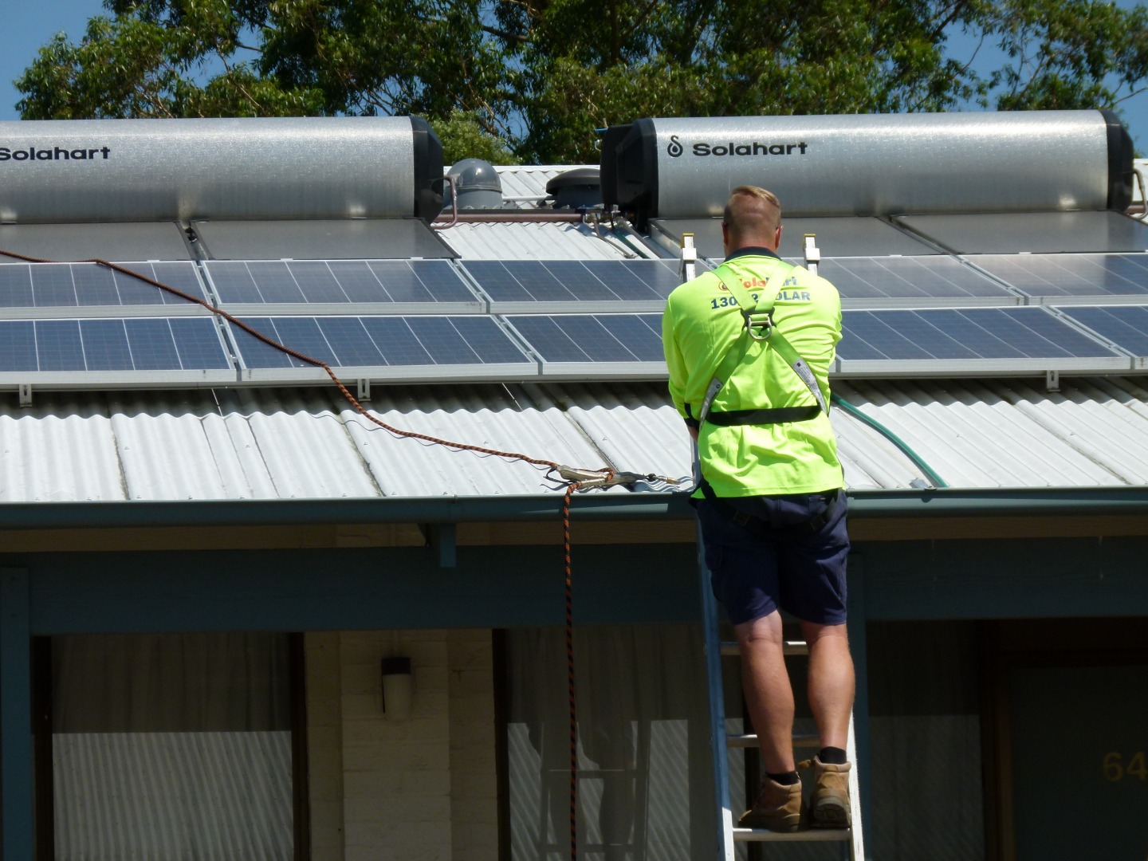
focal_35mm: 177
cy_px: 430
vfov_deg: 8.4
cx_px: 574
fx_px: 5870
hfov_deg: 11.2
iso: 100
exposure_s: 1/1000
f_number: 4
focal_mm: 31.8
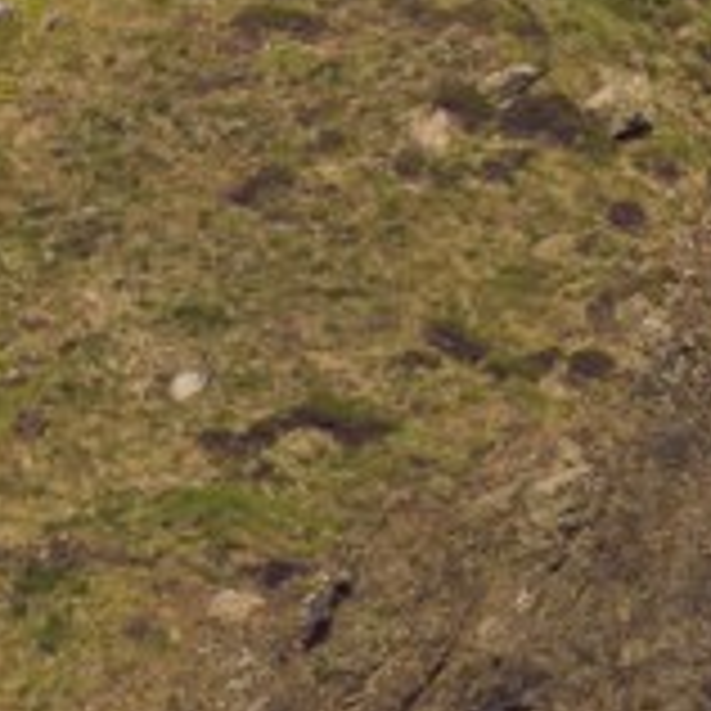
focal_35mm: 355
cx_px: 54
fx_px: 8253
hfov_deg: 4.9
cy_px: -360
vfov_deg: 4.9
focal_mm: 55
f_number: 5.6
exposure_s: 1/320
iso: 100
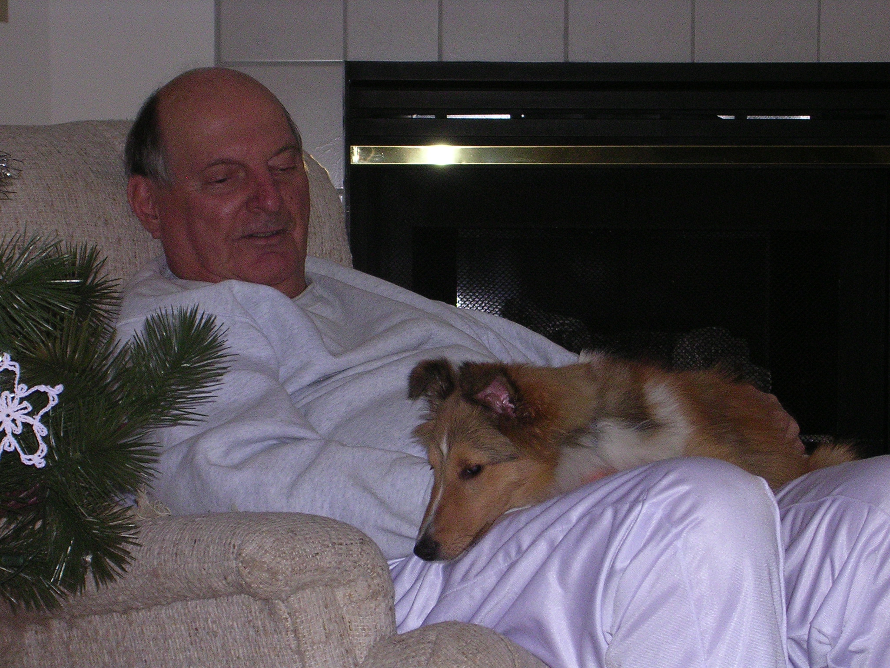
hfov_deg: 17.1
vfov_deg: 12.9
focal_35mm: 115
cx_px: 445
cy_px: 334
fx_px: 2957
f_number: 4.9
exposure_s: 1/60.1
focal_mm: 17.4
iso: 371
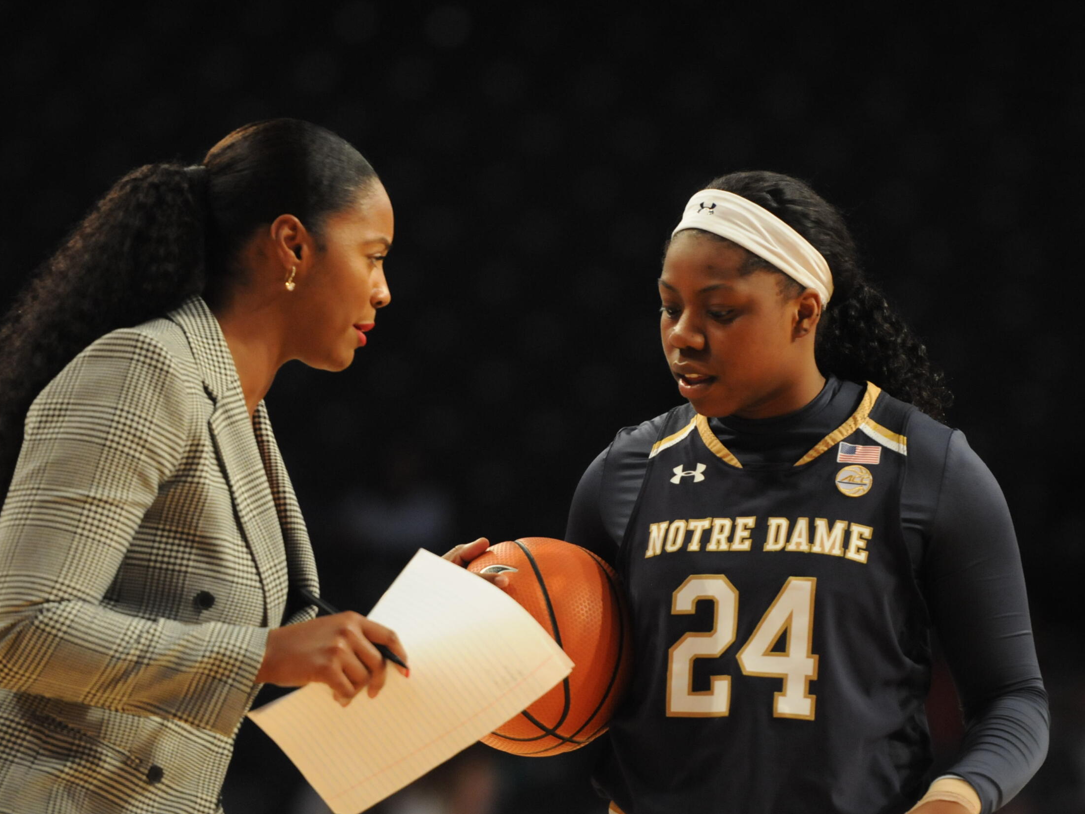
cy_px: 407
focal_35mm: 310
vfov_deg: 4.8
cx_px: 607
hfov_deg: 6.4
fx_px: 9716
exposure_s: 1/500
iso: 1600
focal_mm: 190
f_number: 2.8
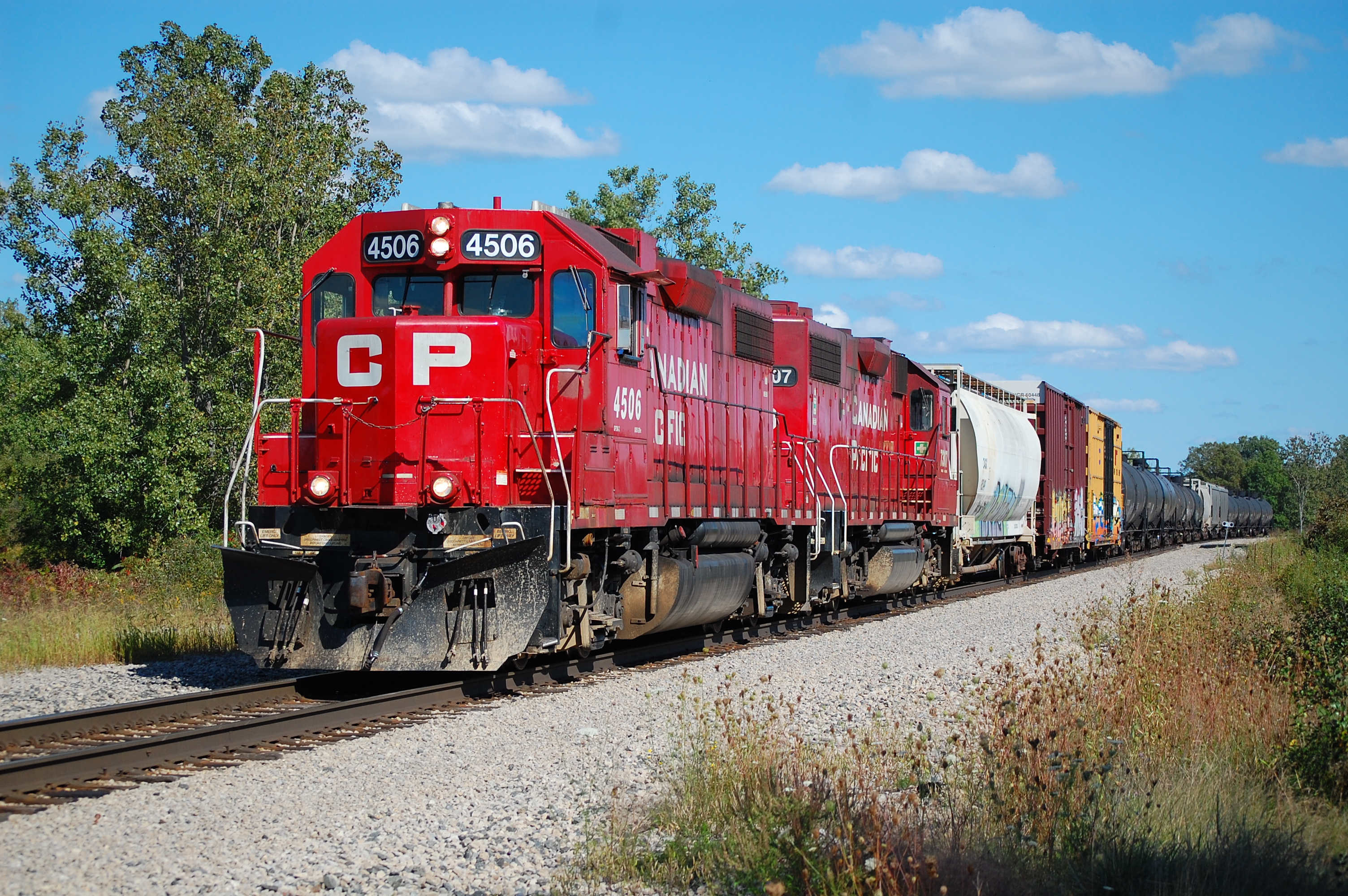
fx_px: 3086
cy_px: 448
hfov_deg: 24.6
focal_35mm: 82
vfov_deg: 16.5
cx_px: 674
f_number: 4.5
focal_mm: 55
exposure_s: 1/1250
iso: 200
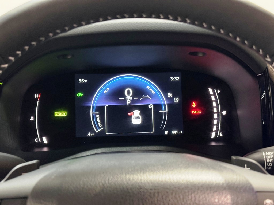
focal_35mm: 48
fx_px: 380
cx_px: 137
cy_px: 102
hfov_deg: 39.7
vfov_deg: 30.3
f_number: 1.78
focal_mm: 6.86
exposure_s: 1/24
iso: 640
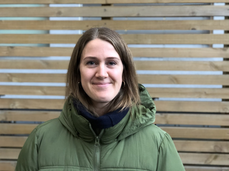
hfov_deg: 33.8
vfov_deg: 25.7
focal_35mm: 57
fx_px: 377
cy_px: 86
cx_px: 114
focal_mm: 6.6
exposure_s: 1/30
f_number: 2.8
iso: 400
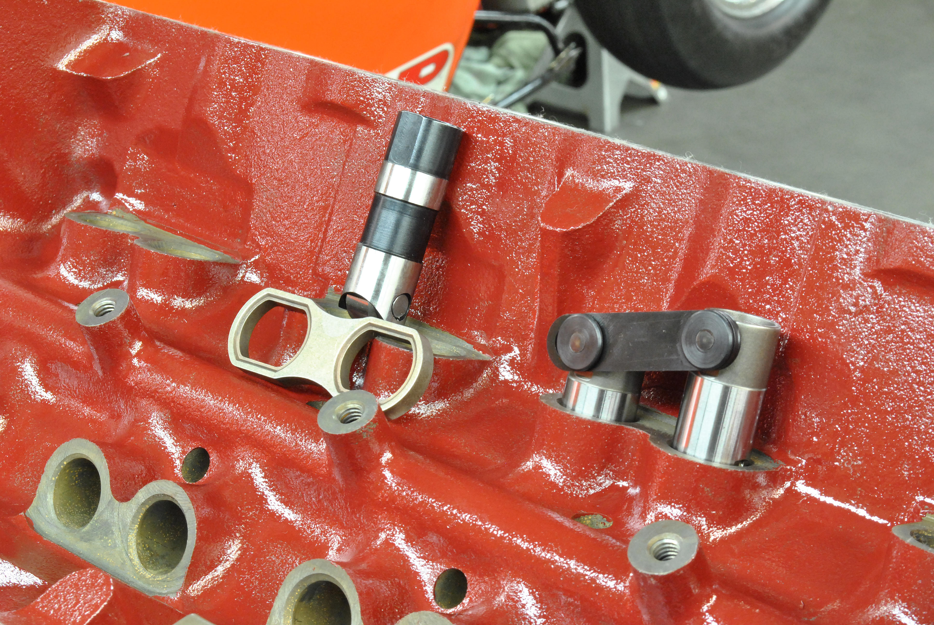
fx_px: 2143
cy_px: 312
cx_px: 467
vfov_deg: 16.6
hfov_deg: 24.6
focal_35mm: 82
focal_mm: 55
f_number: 18
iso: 800
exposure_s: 1.3
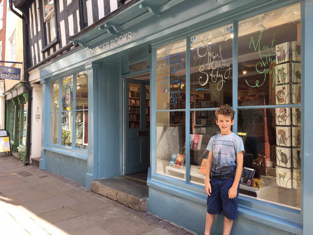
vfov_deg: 48.2
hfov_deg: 61.7
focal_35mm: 29
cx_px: 156
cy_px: 118
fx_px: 262
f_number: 2.2
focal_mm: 4.15
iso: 25
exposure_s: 1/208
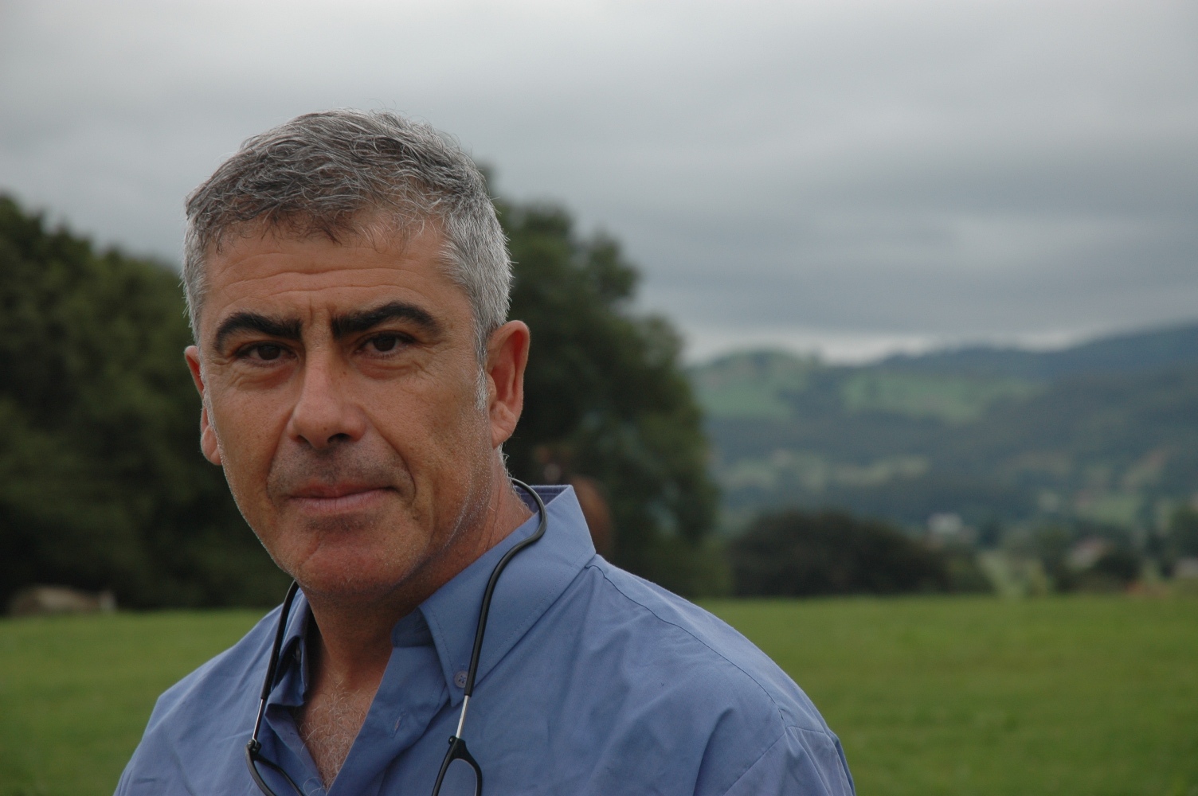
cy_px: 398
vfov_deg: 13.0
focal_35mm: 105
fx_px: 3491
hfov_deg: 19.5
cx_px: 599
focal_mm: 70
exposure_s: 1/125
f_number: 5.6
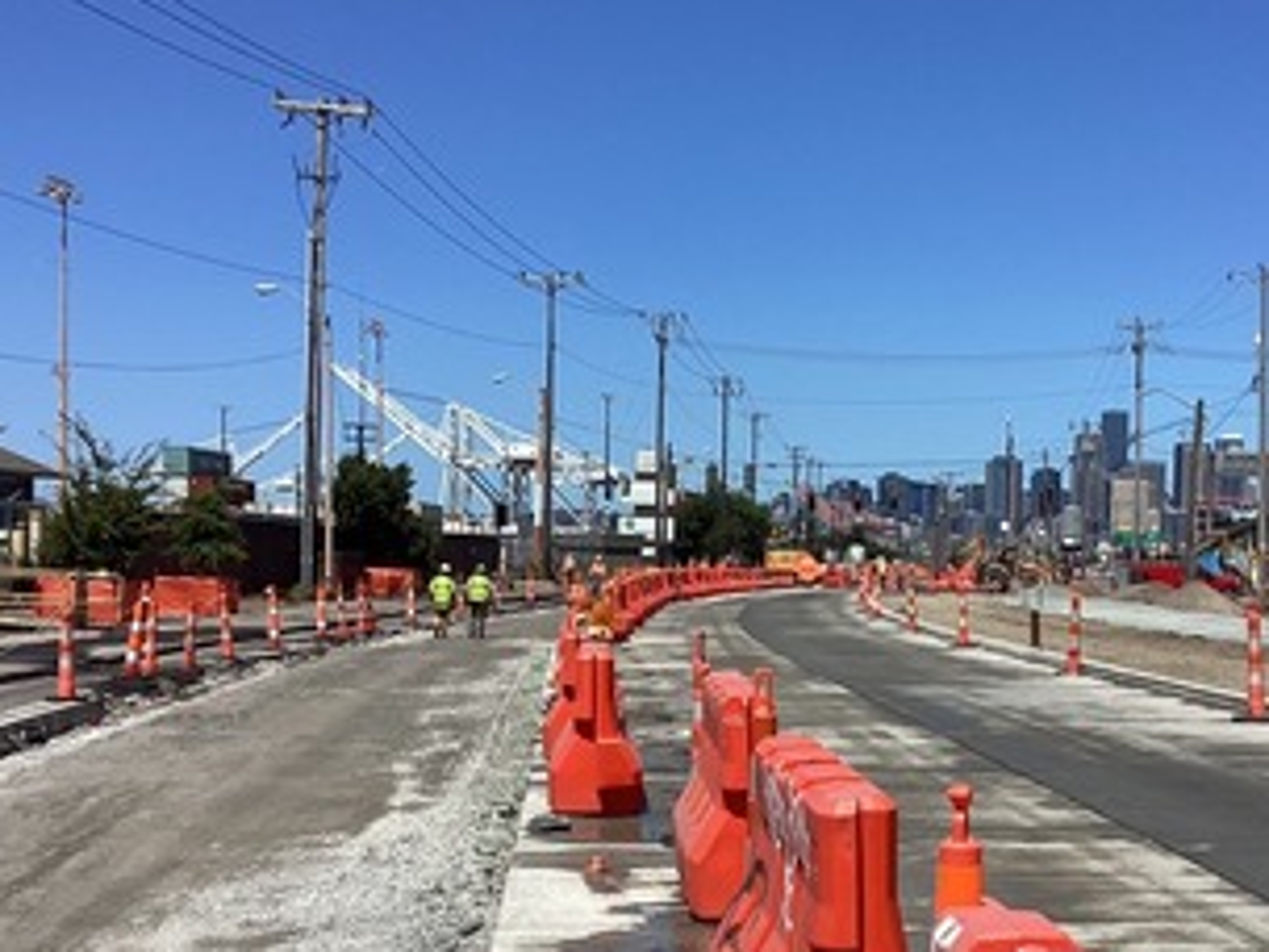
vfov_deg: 26.4
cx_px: 843
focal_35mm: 55
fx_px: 2016
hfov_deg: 34.6
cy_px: 641
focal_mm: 3.3
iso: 25
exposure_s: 1/1942
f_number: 2.4
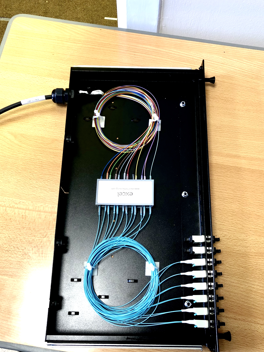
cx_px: 135
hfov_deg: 42.9
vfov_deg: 55.3
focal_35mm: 33
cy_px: 181
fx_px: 336
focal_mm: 4
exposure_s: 1/17
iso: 40
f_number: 1.8
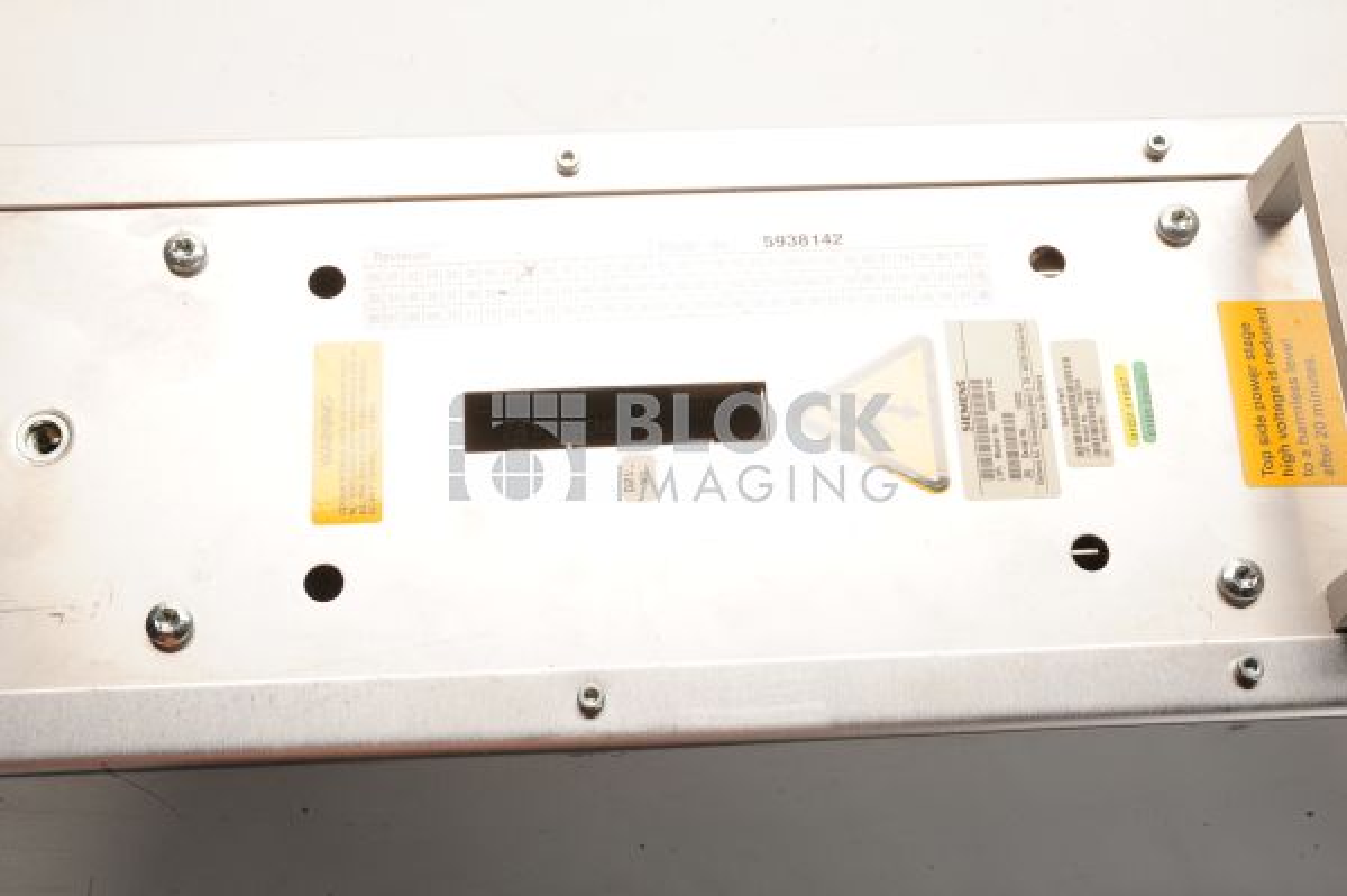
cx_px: 674
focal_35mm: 50
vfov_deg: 26.9
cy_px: 448
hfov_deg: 39.6
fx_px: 1869
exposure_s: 1/160
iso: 320
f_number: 18
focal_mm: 50
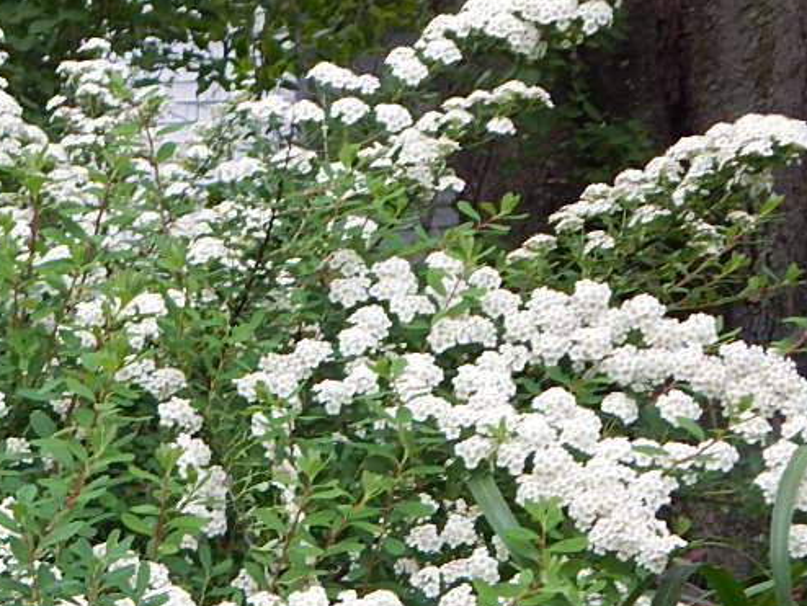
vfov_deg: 11.9
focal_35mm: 123
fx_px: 2869
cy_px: 588
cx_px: -312
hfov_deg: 15.1
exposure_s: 1/125
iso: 125
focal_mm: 6.8
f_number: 3.4
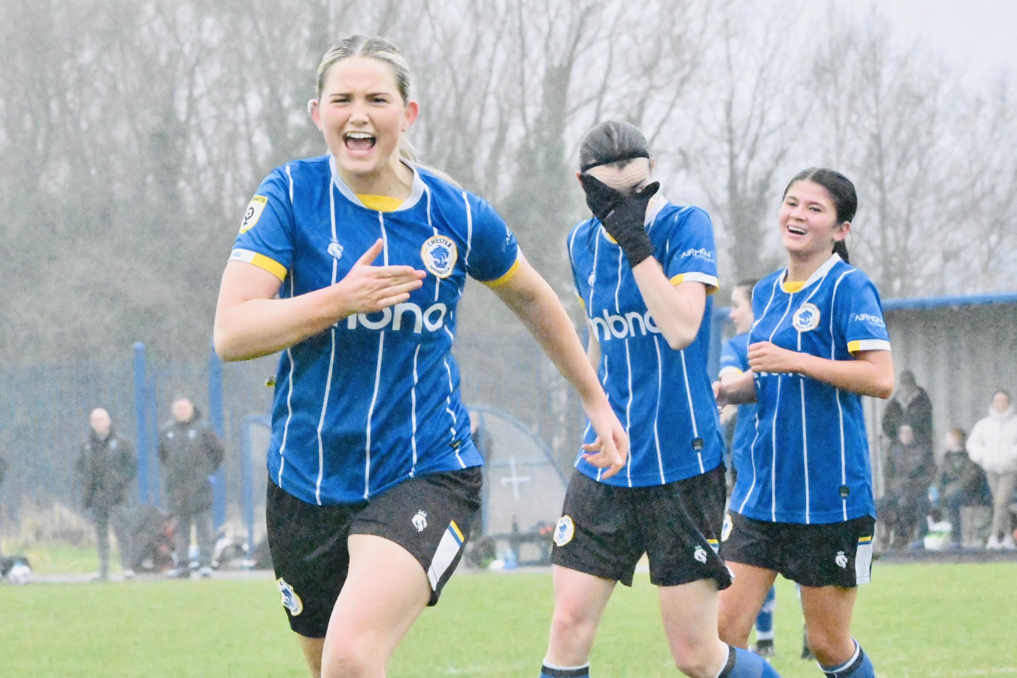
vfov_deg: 6.9
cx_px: 508
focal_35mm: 200
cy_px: 339
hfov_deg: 10.3
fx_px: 5650
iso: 25600
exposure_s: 1/2500
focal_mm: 200
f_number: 13
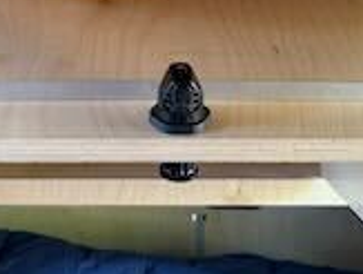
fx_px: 988
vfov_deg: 13.9
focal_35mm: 94
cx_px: 169
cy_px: -232
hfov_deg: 20.8
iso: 250
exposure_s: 1/60
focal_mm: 6.76
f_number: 1.78
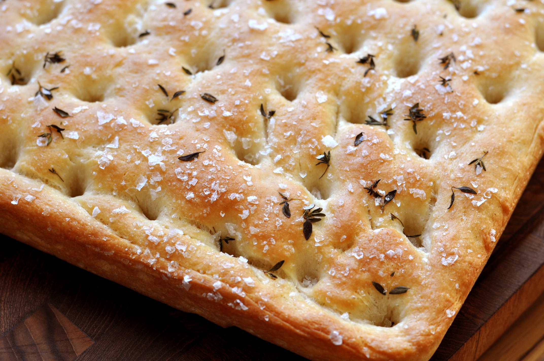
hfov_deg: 27.0
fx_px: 1132
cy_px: 180
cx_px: 272
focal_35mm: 75
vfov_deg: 18.1
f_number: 5
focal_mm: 50
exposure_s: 1/100
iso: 400
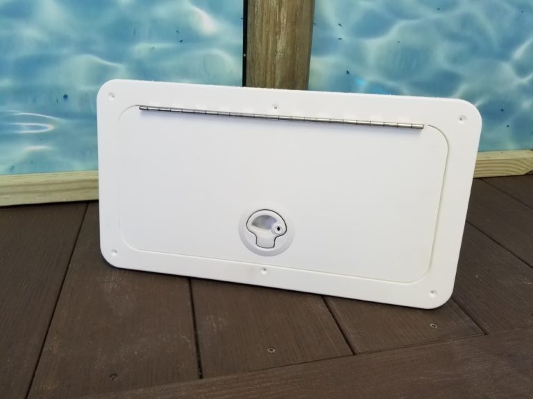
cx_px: 266
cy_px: 200
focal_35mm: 26
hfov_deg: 67.3
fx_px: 400
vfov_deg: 53.1
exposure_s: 1/60
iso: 80
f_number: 1.7
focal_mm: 4.25
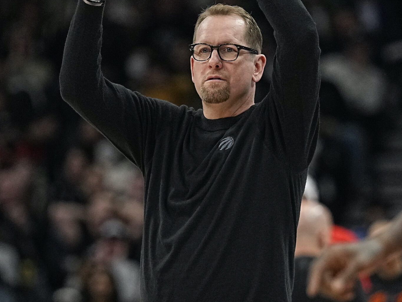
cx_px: 201
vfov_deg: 5.1
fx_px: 3356
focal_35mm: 289
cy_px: 154
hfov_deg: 6.9
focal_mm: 200
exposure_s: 1/1500
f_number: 2.8
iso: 2500
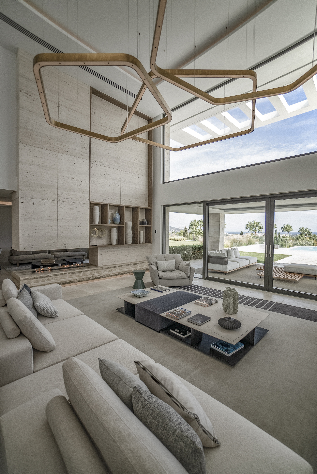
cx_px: 158
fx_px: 185
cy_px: 237
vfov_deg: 104.2
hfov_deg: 81.3
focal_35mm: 14
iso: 640
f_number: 4
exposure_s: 1/200
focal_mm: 14
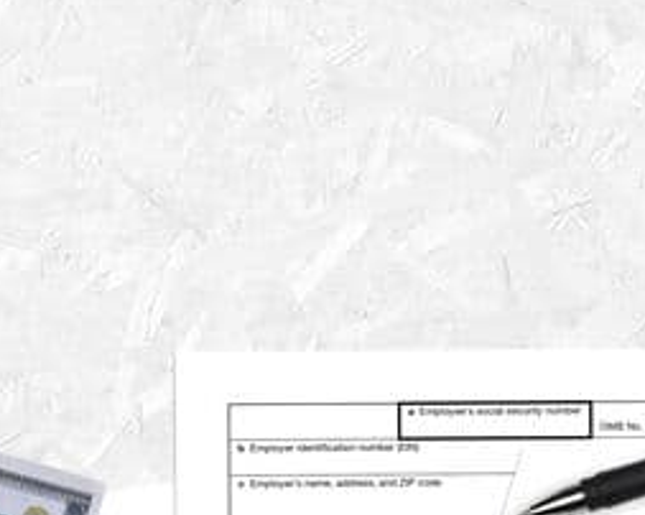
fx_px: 9453
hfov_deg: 3.9
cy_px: 641
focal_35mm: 496
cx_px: 553
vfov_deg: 3.1
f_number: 8
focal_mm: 105
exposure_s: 1/400
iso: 100
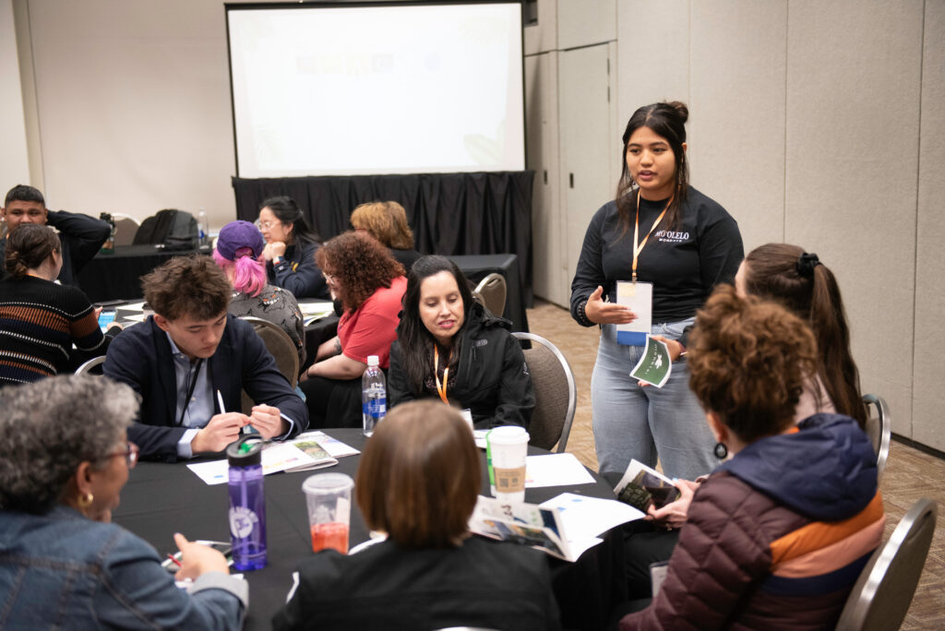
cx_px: 472
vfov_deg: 28.1
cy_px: 316
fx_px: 1261
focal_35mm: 48
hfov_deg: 41.1
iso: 1600
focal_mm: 48
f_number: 2.8
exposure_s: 1/200
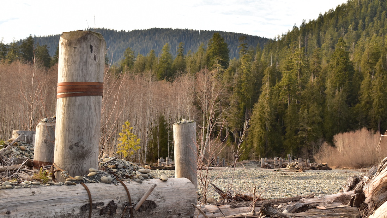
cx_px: 193
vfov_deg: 19.1
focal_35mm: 63
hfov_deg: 33.3
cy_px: 125
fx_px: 646
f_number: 7.1
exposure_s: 1/200
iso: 200
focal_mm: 40
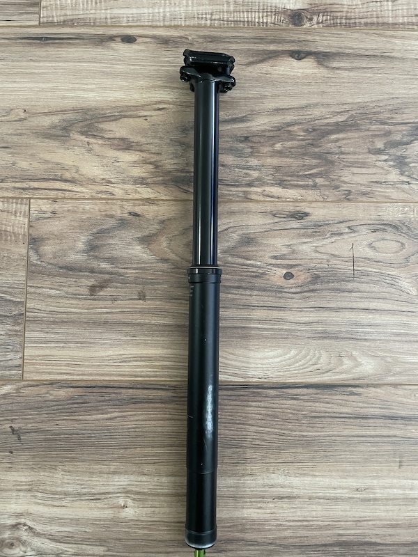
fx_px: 419
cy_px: 278
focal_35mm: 26
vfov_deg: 67.3
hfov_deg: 53.1
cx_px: 209
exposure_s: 1/60
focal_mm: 4.2
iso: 500
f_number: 1.6
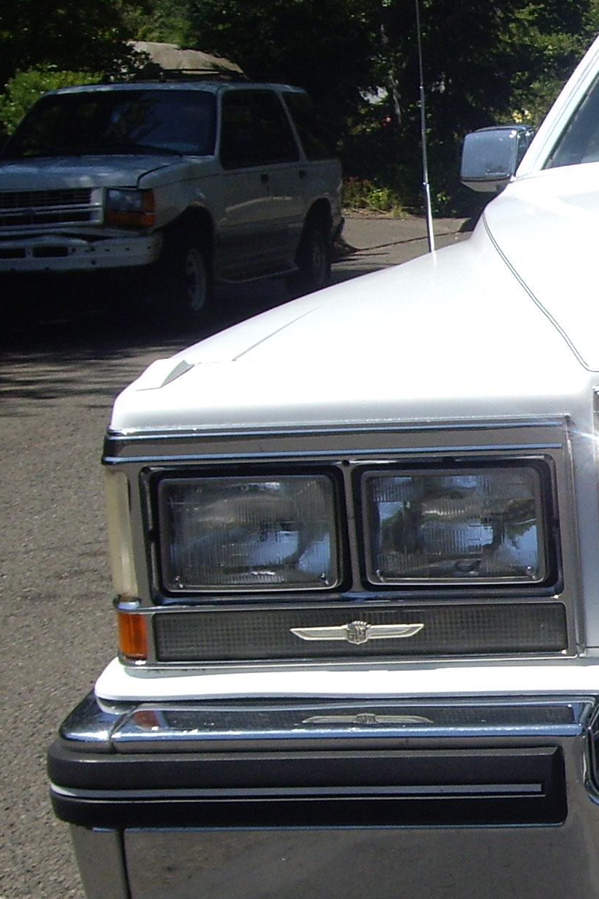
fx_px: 2521
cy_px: 506
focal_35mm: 101
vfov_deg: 20.2
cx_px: 1025
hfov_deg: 12.5
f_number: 4.3
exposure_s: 1/400
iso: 50
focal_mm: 6.2
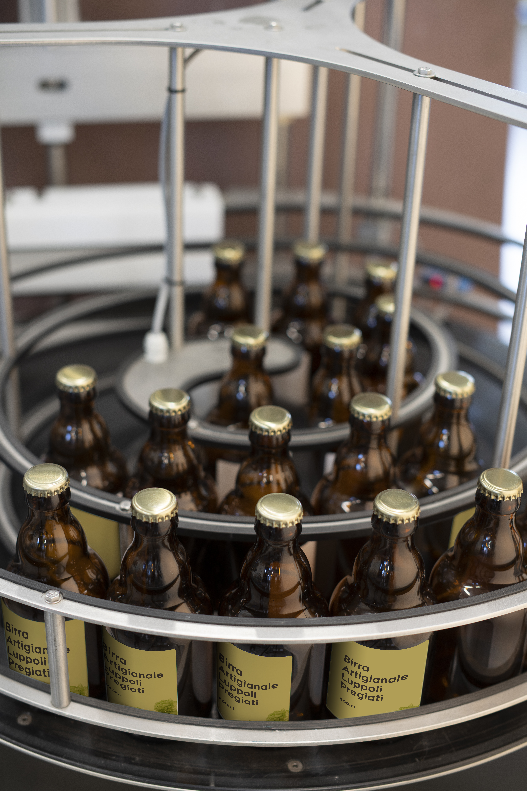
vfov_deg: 39.6
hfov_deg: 27.0
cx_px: 264
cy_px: 396
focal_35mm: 50
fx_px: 1098
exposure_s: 1/15
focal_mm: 50
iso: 100
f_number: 2.5
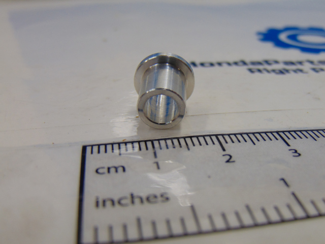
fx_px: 394
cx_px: 162
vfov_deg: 34.3
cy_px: 122
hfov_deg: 44.8
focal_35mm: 42
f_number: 3.3
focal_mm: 7.6
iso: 80
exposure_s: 1/40
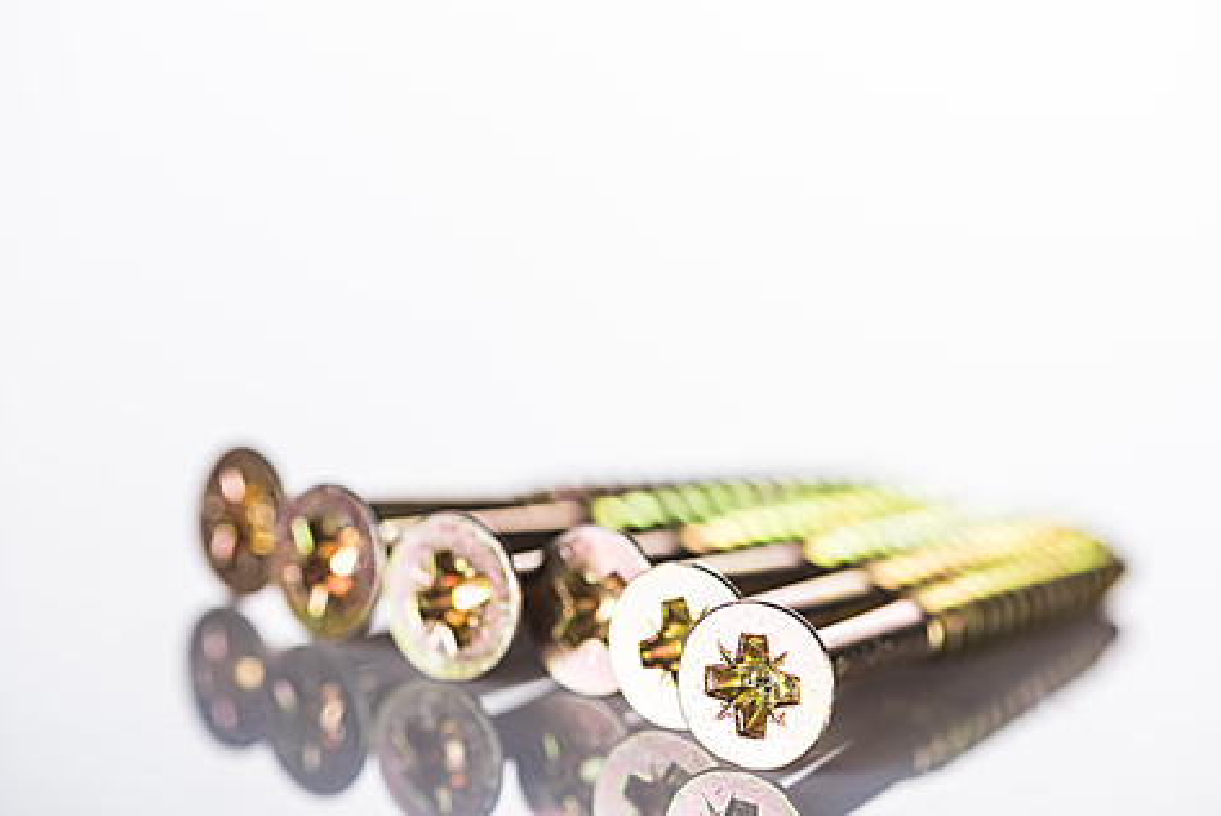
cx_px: 622
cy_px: 421
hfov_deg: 18.4
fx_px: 3767
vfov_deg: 12.4
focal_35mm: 111
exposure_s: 1/160
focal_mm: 105
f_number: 8
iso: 100
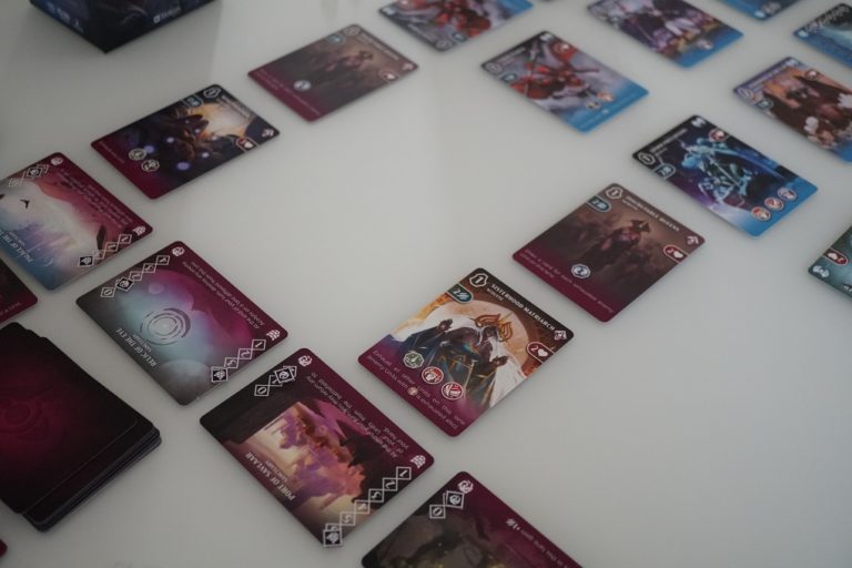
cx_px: 426
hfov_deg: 43.6
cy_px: 284
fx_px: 1065
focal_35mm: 45
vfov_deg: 29.9
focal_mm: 30
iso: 1600
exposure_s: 1/160
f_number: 3.5
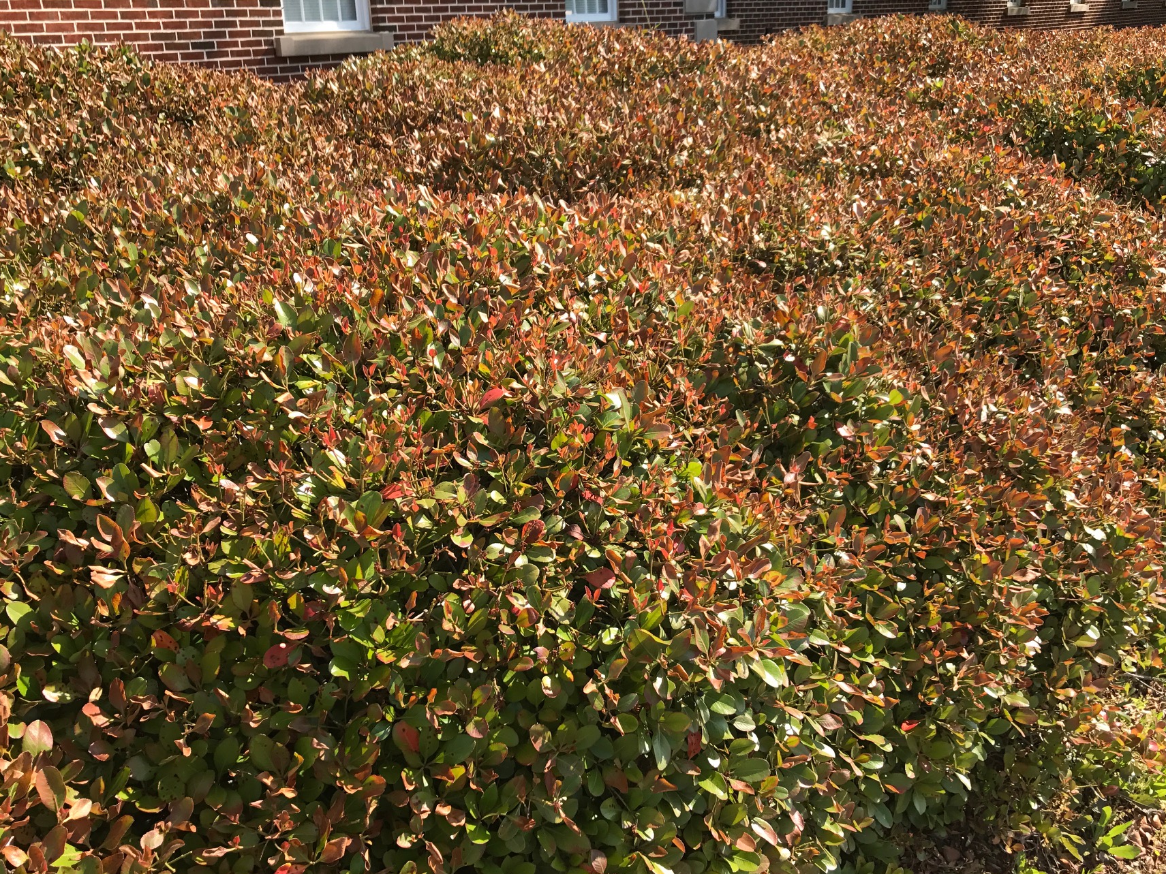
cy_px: 438
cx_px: 599
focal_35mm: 33
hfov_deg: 55.3
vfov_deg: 42.9
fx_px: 1111
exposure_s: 1/921
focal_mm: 3.99
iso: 20
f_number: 1.8
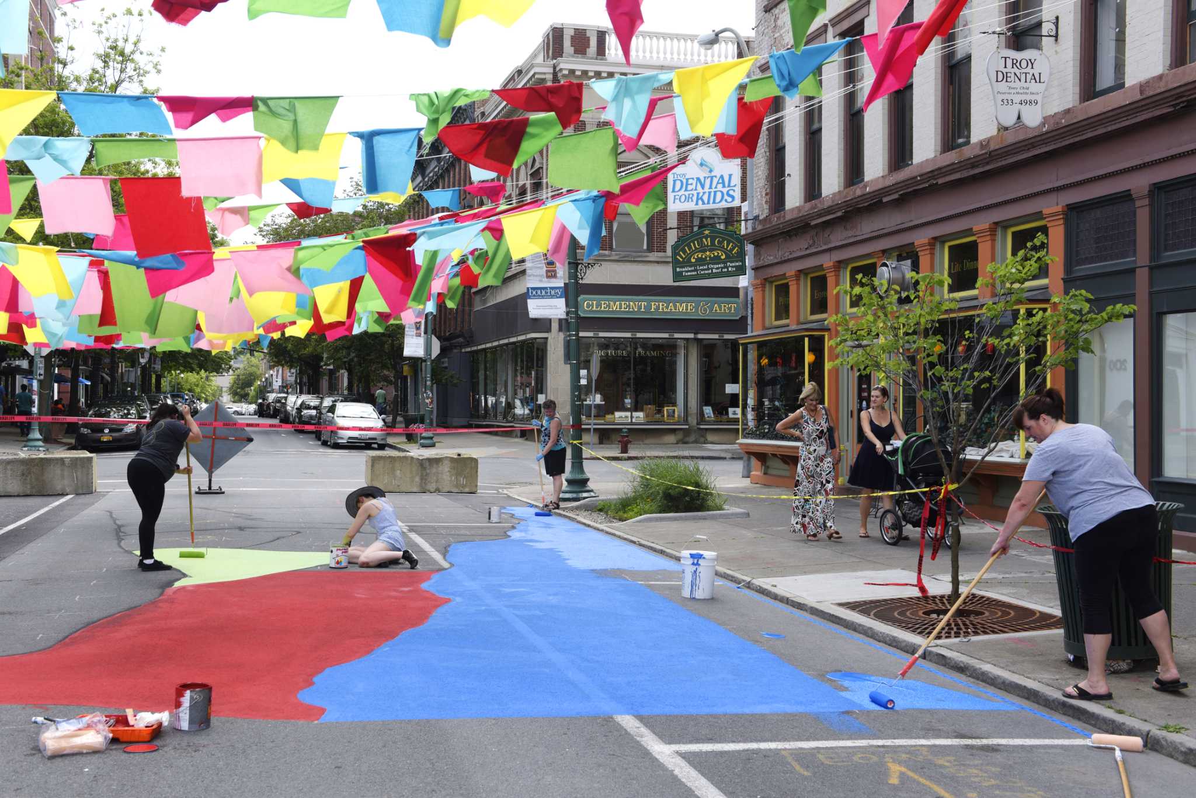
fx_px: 1462
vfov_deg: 30.5
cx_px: 598
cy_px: 399
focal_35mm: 44
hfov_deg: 44.5
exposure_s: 1/125
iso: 125
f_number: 8
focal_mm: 44
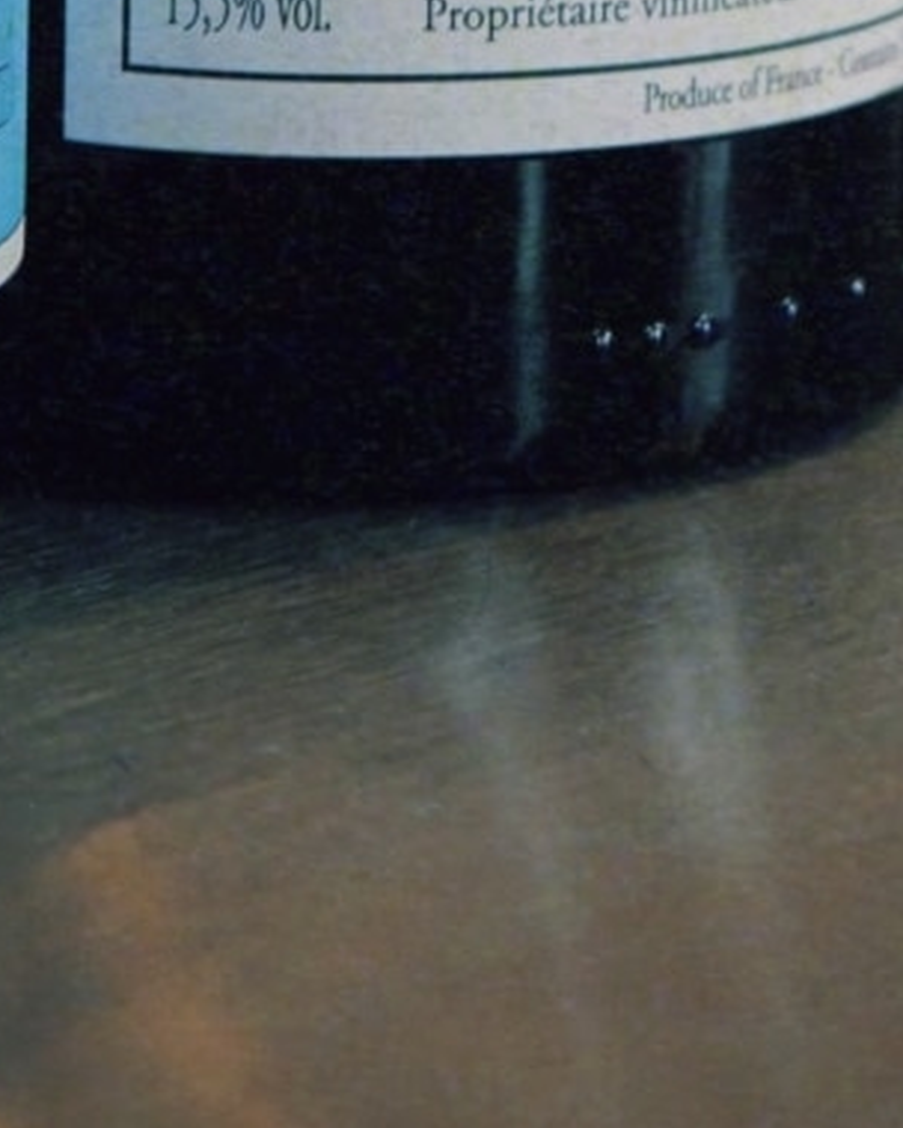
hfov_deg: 9.2
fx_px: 5546
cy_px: -1187
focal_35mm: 166
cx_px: 909
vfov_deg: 10.6
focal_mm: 35
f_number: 4
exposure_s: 1/160
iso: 1000
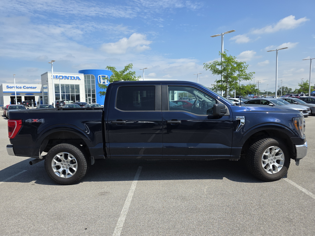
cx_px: 158
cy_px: 118
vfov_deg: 58.9
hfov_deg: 73.9
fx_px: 209
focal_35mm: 23
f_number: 1.7
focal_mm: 6.3
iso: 80
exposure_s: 1/5608
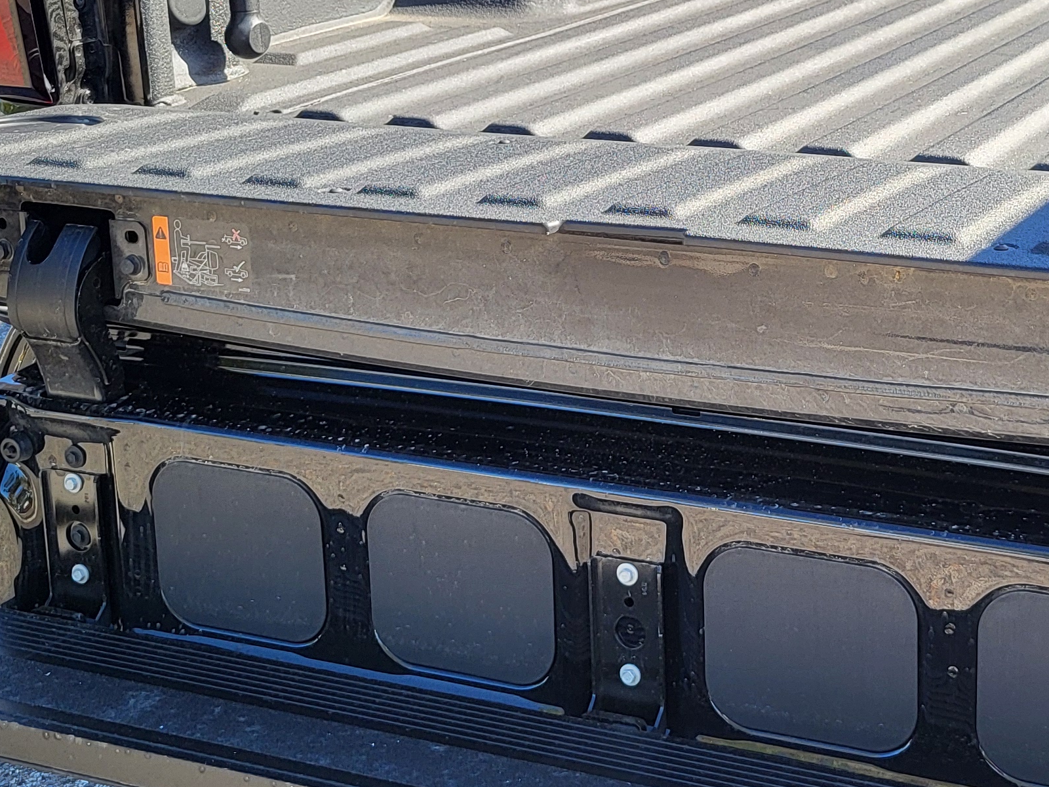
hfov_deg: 29.3
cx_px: 810
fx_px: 1970
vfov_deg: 22.5
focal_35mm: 65
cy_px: 262
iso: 40
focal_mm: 5.4
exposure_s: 1/471
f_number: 1.8
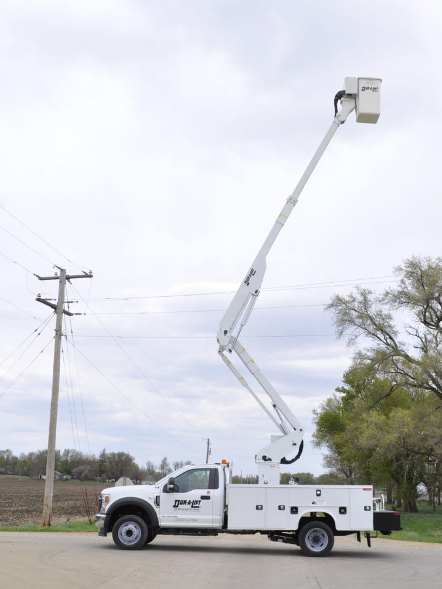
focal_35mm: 44
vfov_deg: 43.0
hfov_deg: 32.7
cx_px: 282
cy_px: 297
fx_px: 749
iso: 200
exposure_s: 1/400
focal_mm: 20
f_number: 10
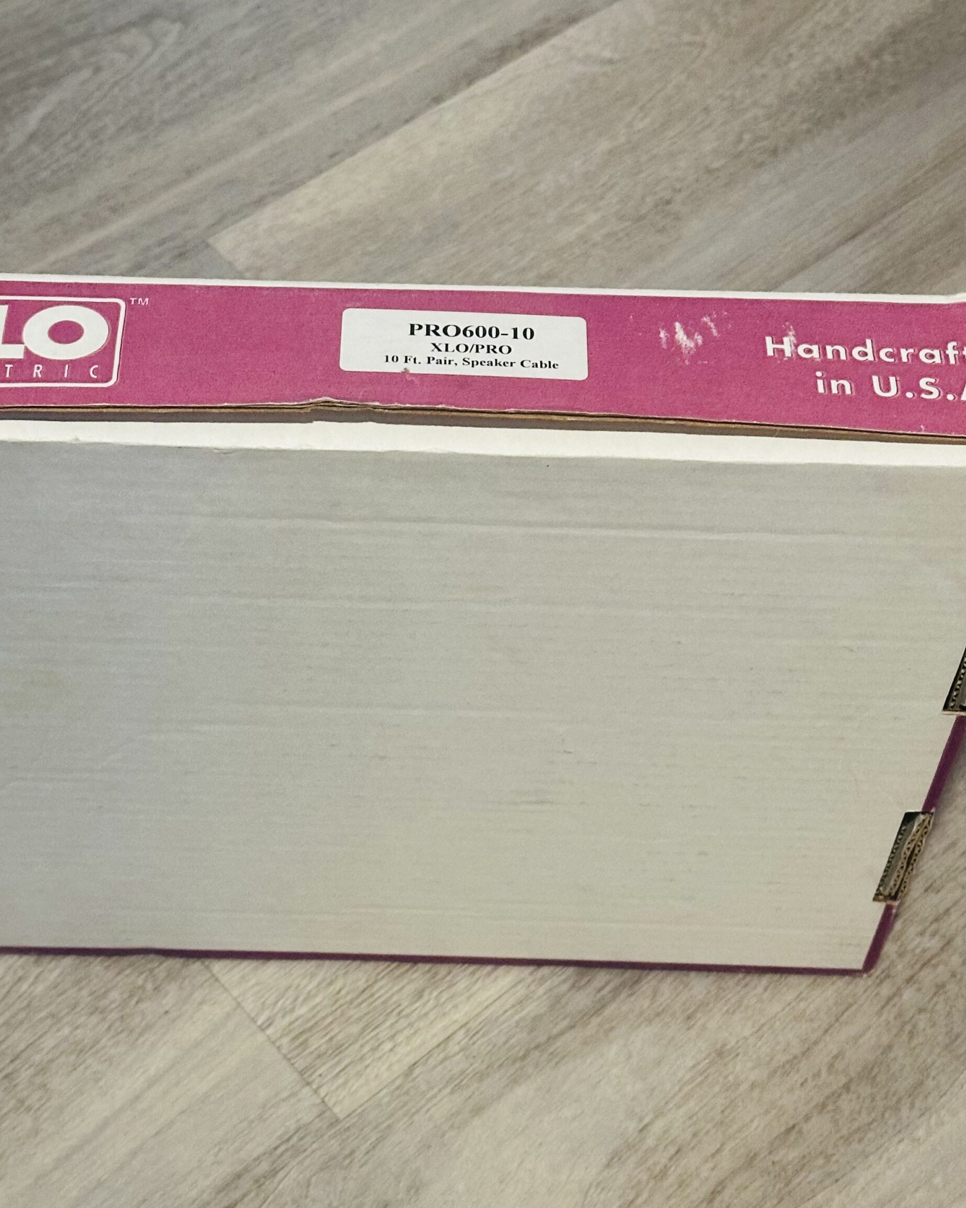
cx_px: 469
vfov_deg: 36.0
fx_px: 1859
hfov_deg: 29.1
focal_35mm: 52
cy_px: 588
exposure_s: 1/40
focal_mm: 6.86
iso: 500
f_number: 1.78
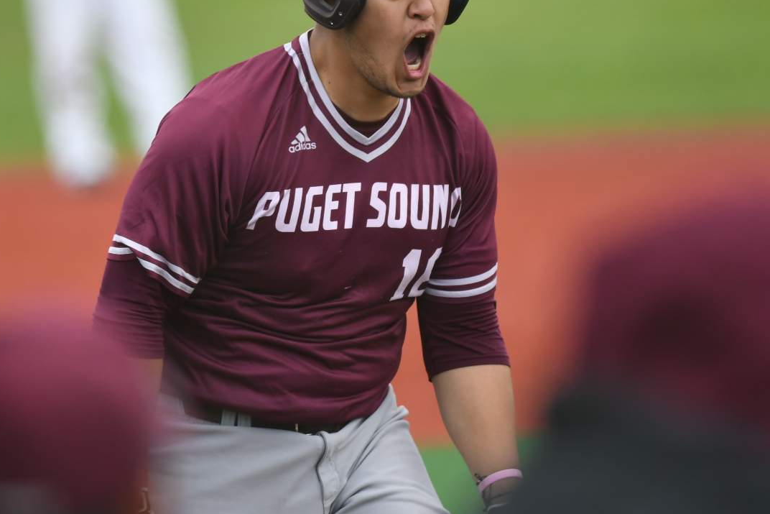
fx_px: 14545
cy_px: 167
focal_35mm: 680
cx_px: 318
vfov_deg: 2.0
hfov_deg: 3.0
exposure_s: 1/3200
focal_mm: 300
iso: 640
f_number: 2.8
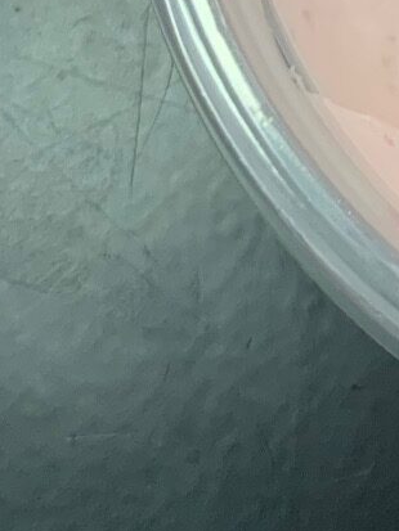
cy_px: -305
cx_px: 901
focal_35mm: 127
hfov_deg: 10.4
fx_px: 1951
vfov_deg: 14.3
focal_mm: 4.25
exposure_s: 1/95
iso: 100
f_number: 1.8
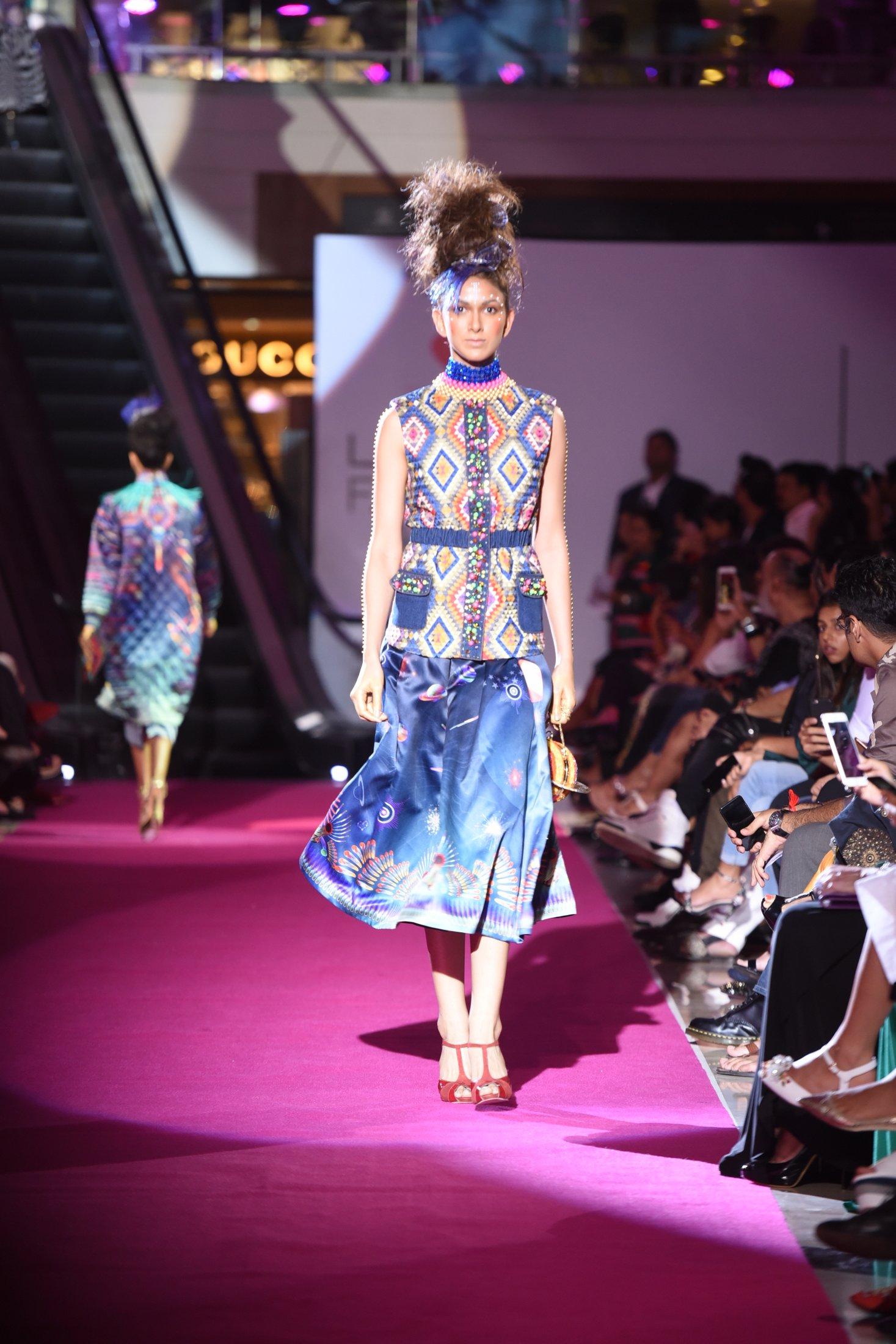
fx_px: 6345
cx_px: 448
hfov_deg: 8.1
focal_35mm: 170
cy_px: 672
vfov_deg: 12.1
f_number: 3.5
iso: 2000
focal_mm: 170
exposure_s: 1/200
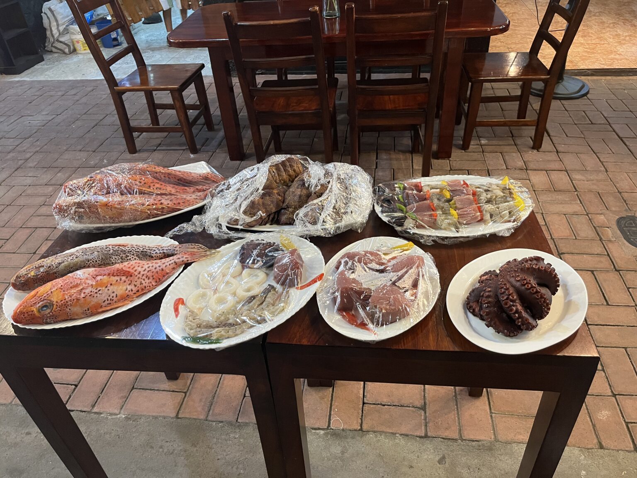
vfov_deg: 53.1
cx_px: 318
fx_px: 478
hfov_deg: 67.3
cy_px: 239
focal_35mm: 26
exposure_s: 1/60
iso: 400
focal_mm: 5.1
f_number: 1.6
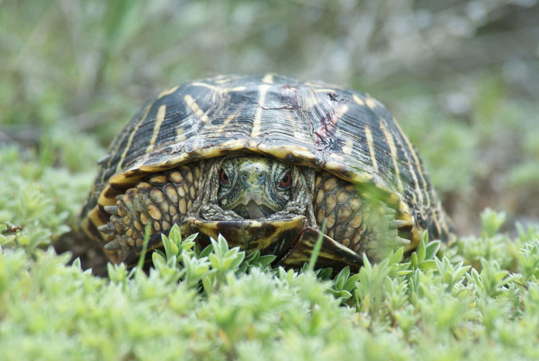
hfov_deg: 4.4
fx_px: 6969
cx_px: 270
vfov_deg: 3.0
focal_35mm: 465
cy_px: 180
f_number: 6.3
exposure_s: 1/320
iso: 400
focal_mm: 310
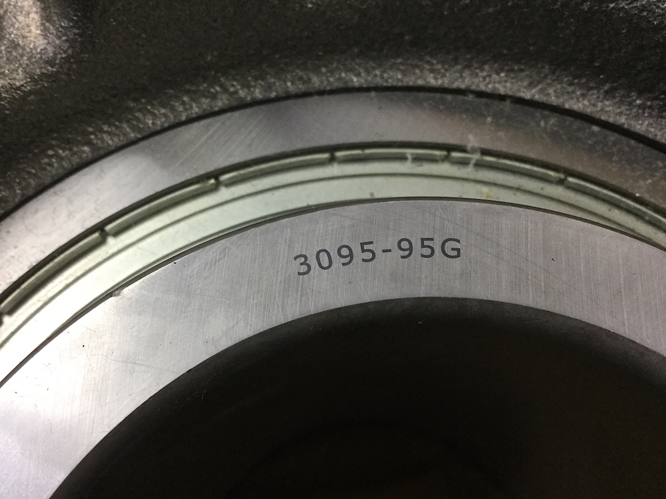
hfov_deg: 58.3
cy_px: 250
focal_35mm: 31
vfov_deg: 45.4
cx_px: 333
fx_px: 596
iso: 50
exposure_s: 1/33
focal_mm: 3.3
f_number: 2.4
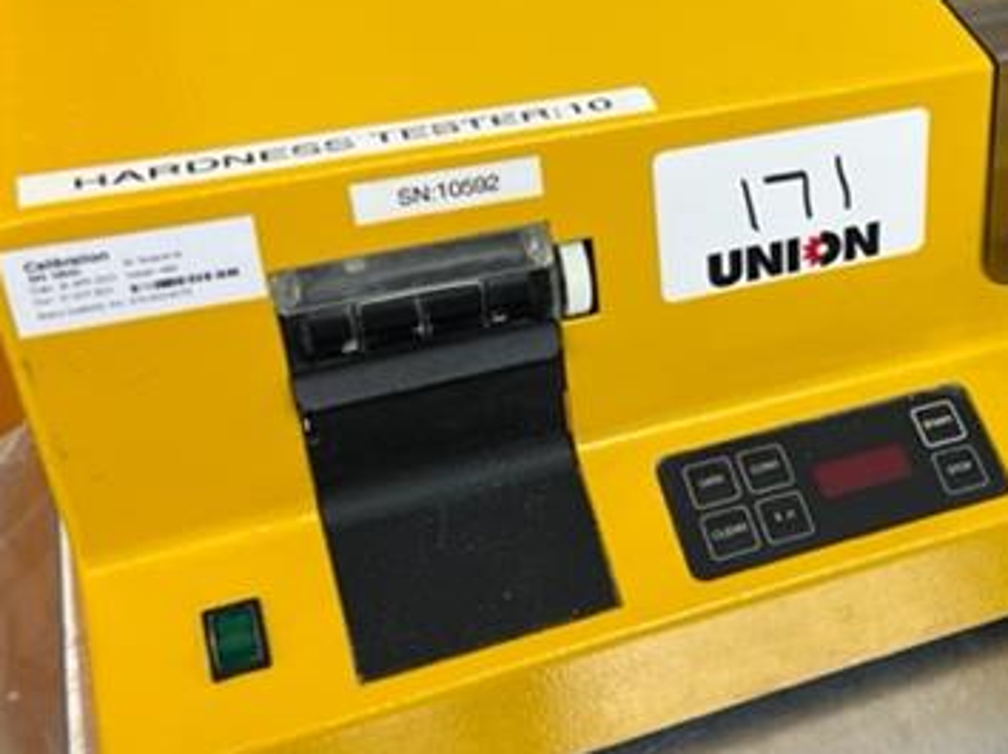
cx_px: 836
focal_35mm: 49
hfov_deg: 37.3
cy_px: 287
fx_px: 1426
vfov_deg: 29.5
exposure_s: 1/120
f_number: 1.5
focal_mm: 5.7
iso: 80
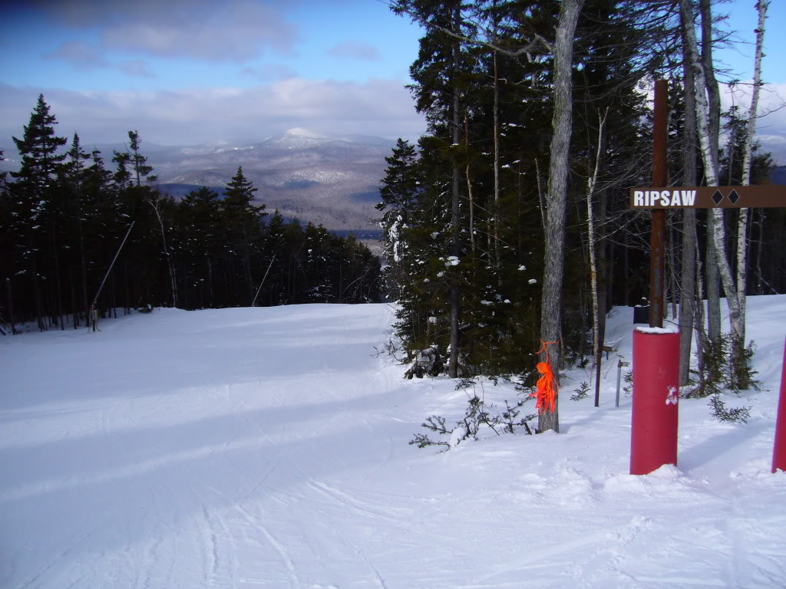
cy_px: 294
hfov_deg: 52.6
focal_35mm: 35
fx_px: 795
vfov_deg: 40.7
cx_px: 393
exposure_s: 1/640
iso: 100
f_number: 5.6
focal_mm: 5.8
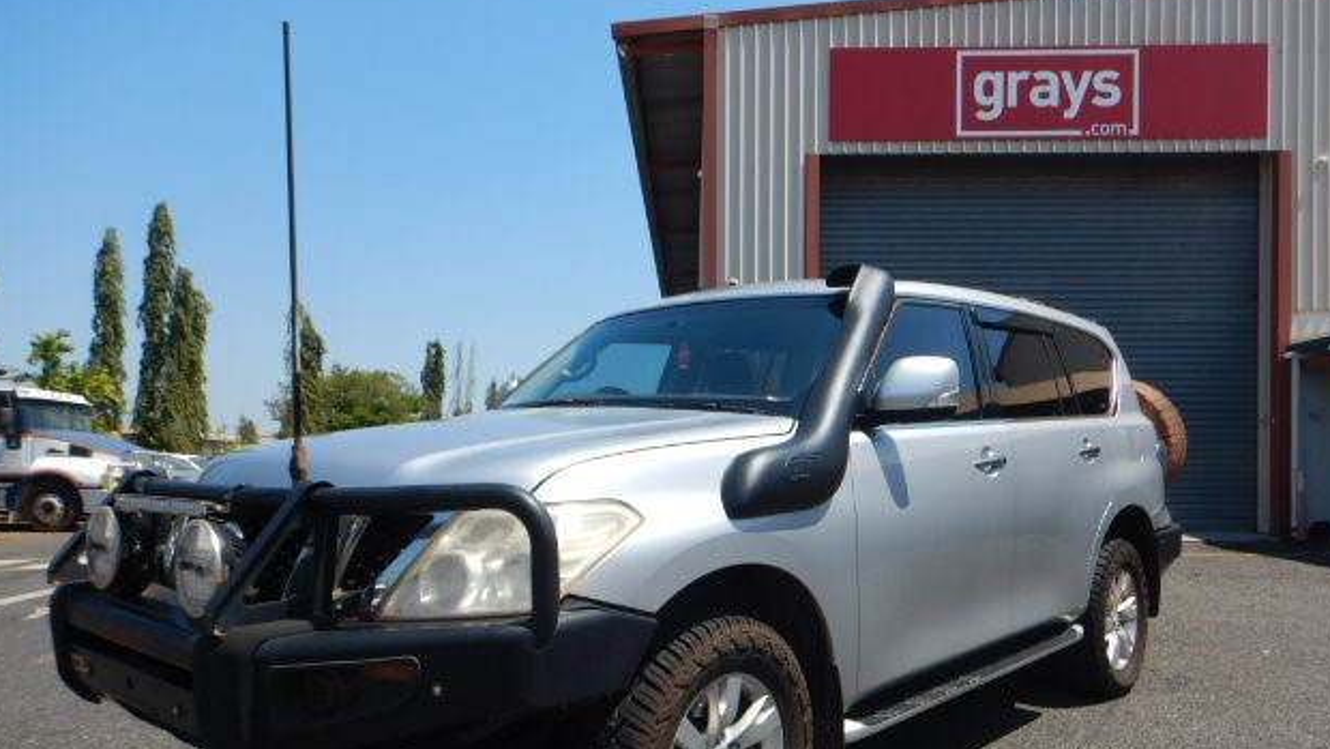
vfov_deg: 42.5
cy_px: 483
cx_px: 674
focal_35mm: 27
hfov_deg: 69.8
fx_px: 952
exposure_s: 1/800
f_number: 4.1
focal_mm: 4.3
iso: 125
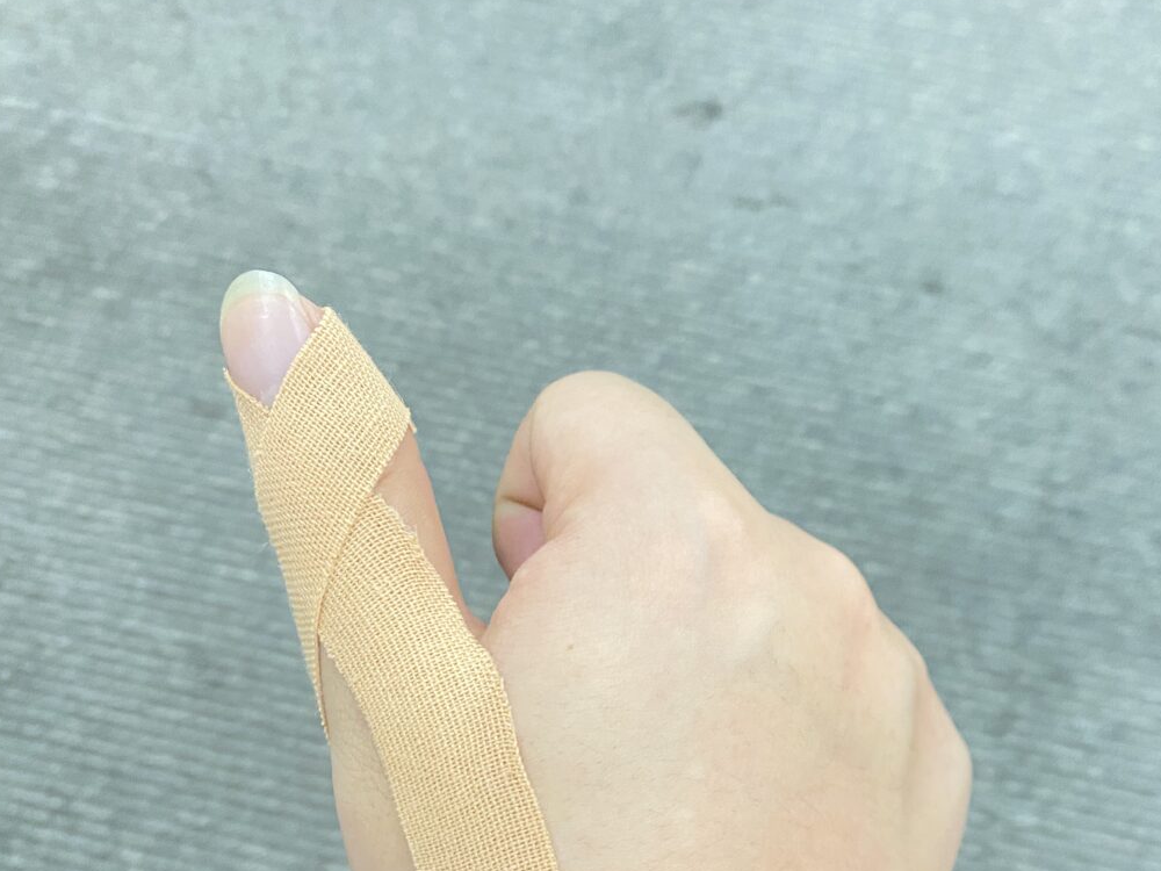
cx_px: 730
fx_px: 1308
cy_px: 638
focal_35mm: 39
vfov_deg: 36.1
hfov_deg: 47.4
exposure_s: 1/33
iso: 400
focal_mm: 4.25
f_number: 1.8
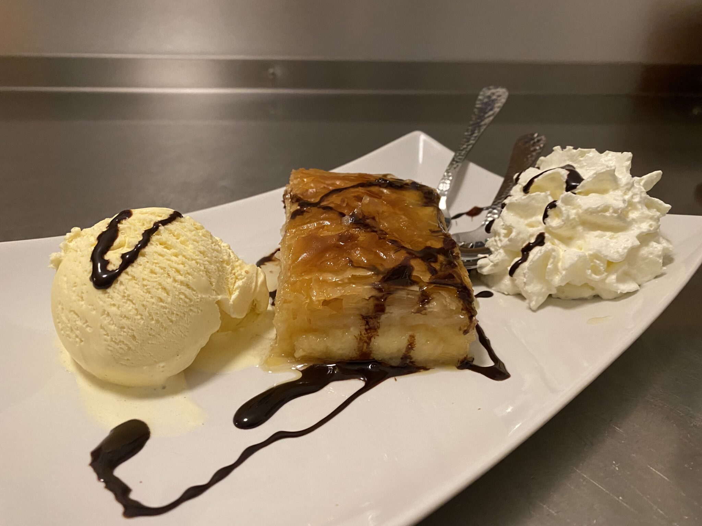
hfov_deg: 67.3
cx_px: 351
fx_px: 527
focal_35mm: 26
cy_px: 263
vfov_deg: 53.1
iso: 400
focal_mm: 4.25
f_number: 1.8
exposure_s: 1/50
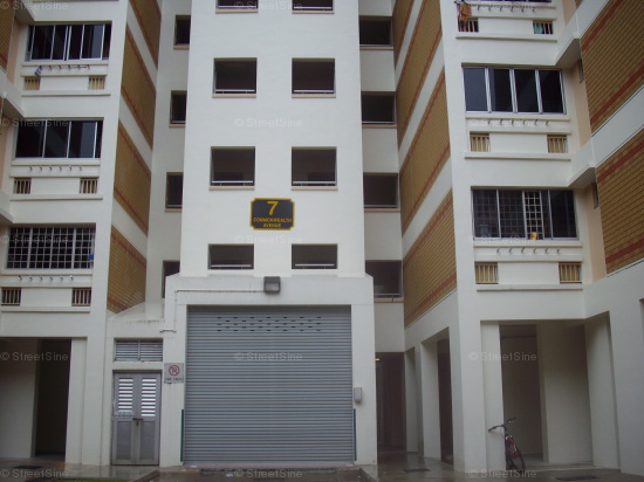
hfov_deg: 50.2
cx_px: 322
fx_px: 688
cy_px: 241
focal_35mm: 37
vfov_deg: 38.6
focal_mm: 6.2
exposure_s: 1/100
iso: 80
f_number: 2.8
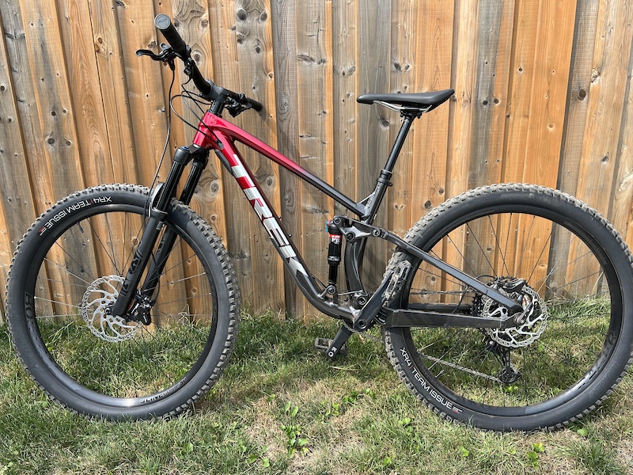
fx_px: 475
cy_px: 238
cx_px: 316
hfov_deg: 67.3
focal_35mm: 26
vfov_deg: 53.1
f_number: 1.5
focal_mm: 5.7
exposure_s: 1/894
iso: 50
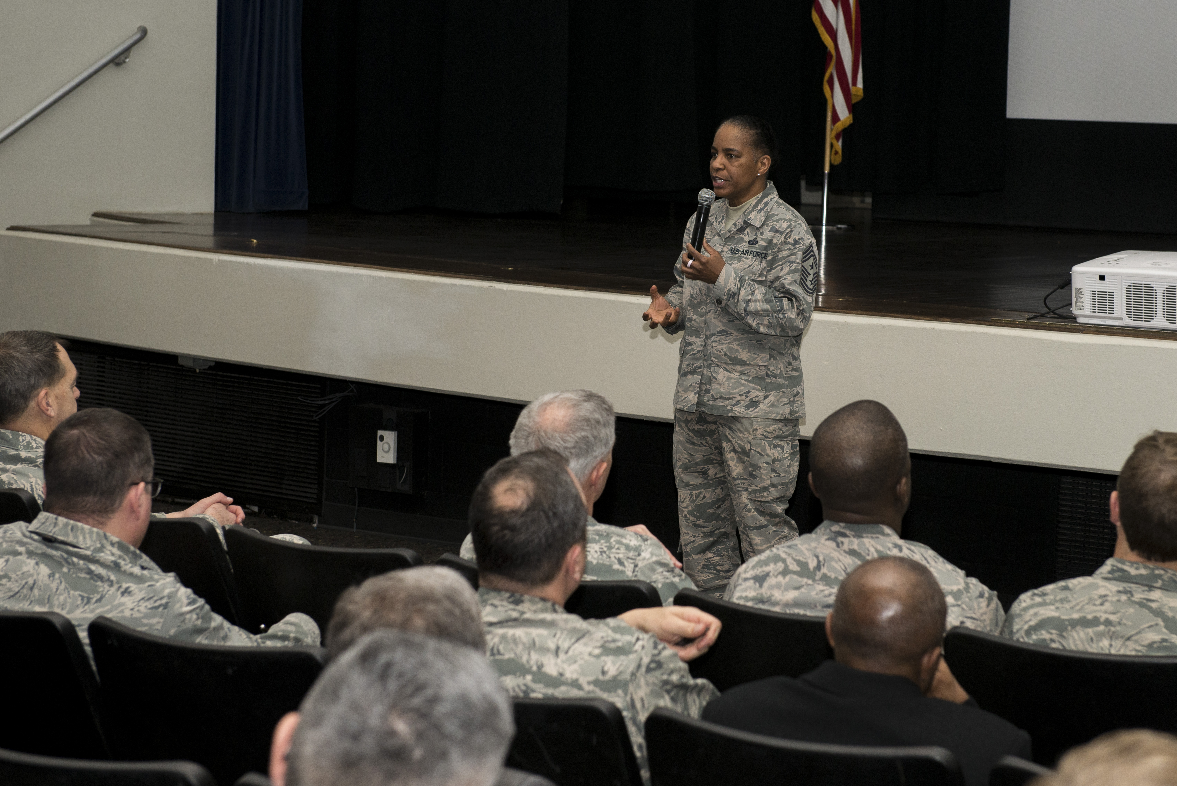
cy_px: 393
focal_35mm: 70
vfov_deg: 19.5
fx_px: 2289
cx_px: 588
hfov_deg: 28.8
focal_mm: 70
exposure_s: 1/160
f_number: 5.6
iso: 800
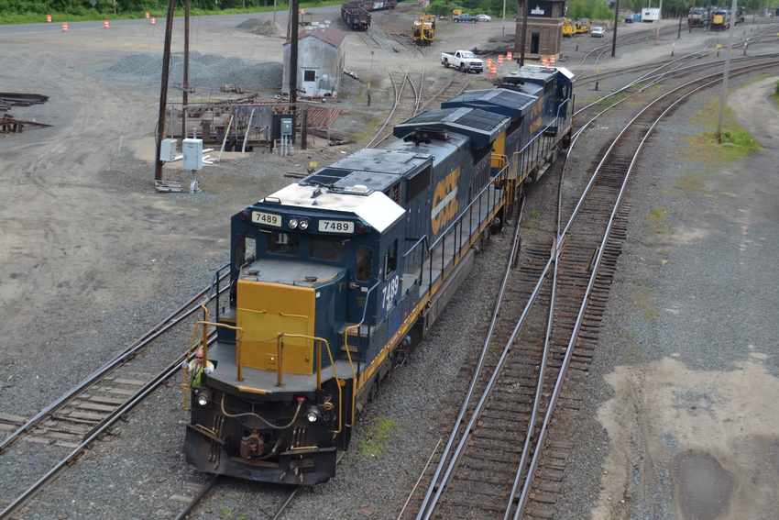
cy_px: 260
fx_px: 1039
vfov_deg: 28.1
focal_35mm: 48
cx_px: 390
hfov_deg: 41.1
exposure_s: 1/160
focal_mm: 32
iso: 100
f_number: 6.3
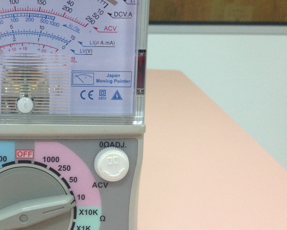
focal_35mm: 63
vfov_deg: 24.2
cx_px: 27
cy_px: 111
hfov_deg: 28.8
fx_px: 535
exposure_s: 1/20
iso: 125
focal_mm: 4.12
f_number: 2.4
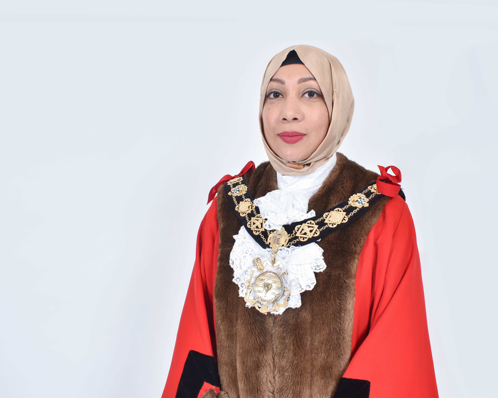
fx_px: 501
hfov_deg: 52.5
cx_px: 294
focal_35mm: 34
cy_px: 198
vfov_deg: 43.4
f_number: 8
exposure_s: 1/100
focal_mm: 20
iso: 400
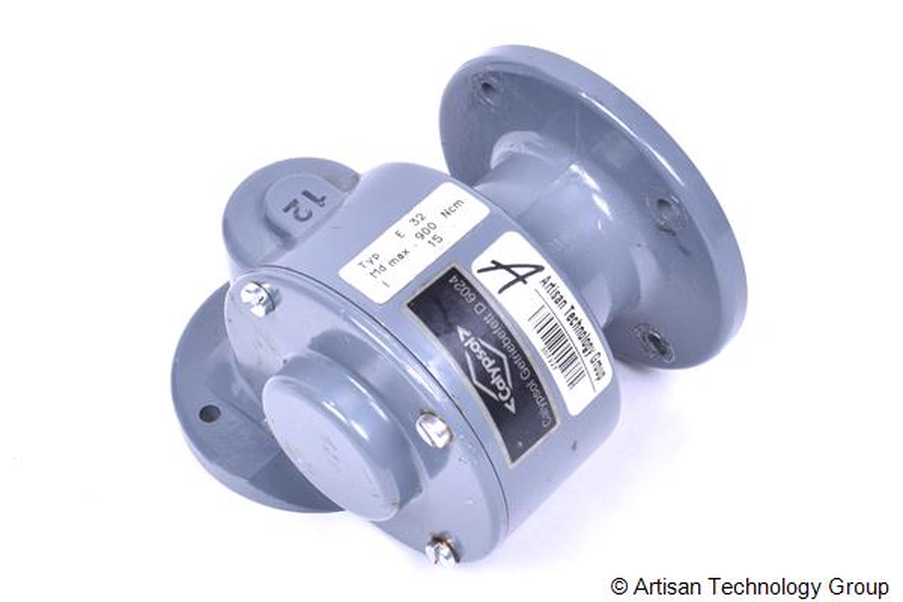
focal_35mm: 51
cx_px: 452
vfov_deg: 26.5
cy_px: 301
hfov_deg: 38.9
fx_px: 1279
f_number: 11
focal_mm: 34
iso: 200
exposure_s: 1/200
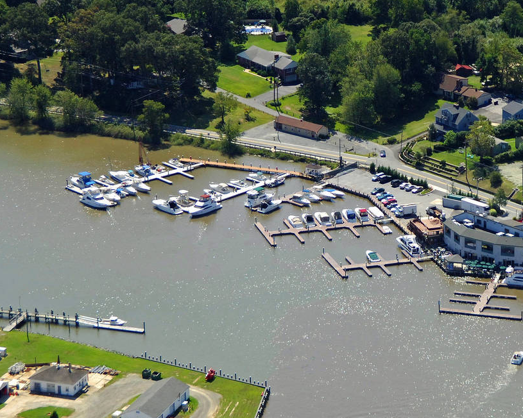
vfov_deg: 9.2
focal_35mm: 169
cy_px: 246
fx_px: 2614
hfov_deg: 11.4
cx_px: 434
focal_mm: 65
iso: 400
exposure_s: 1/1000
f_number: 6.7
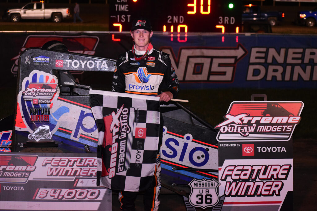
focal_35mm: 105
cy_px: 106
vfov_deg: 13.0
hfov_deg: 19.5
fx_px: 925
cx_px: 158
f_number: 4.5
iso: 3200
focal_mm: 70
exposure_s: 1/200
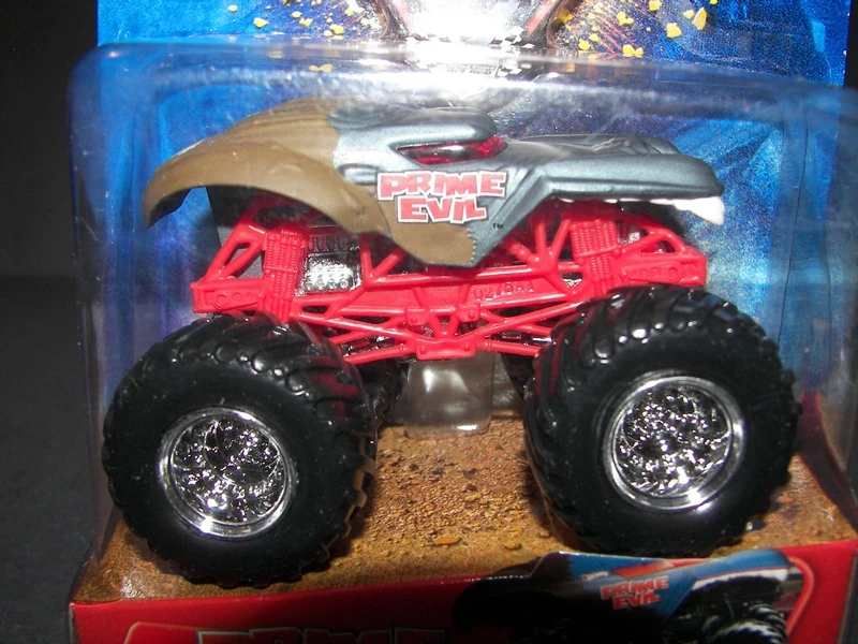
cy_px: 322
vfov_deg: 39.7
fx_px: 892
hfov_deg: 51.4
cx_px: 429
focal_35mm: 36
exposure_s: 1/30
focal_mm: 6
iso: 100
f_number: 2.8
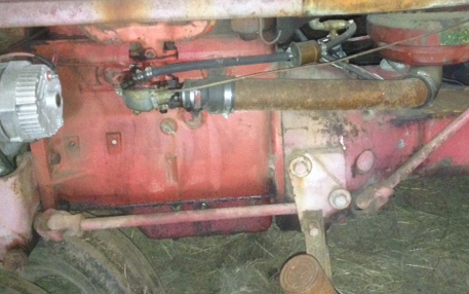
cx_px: 298
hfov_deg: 40.7
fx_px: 627
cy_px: 84
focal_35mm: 49
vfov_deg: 26.1
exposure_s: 1/16
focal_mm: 4.12
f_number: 2.4
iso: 500
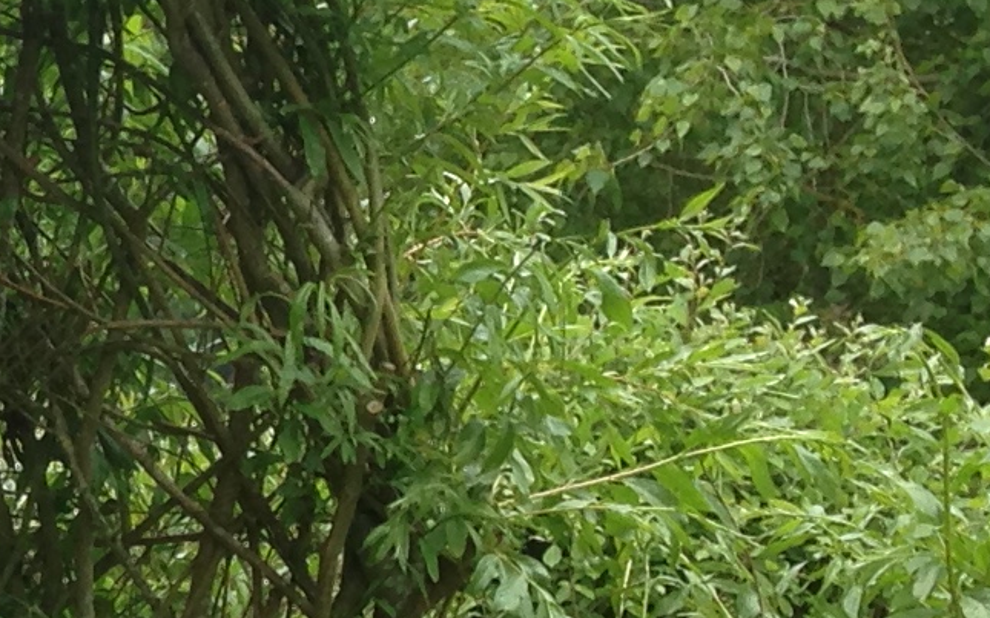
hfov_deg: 11.2
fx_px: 4775
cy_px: 538
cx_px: -614
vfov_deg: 7.4
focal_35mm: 177
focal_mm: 4.12
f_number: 2.4
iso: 50
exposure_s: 1/276
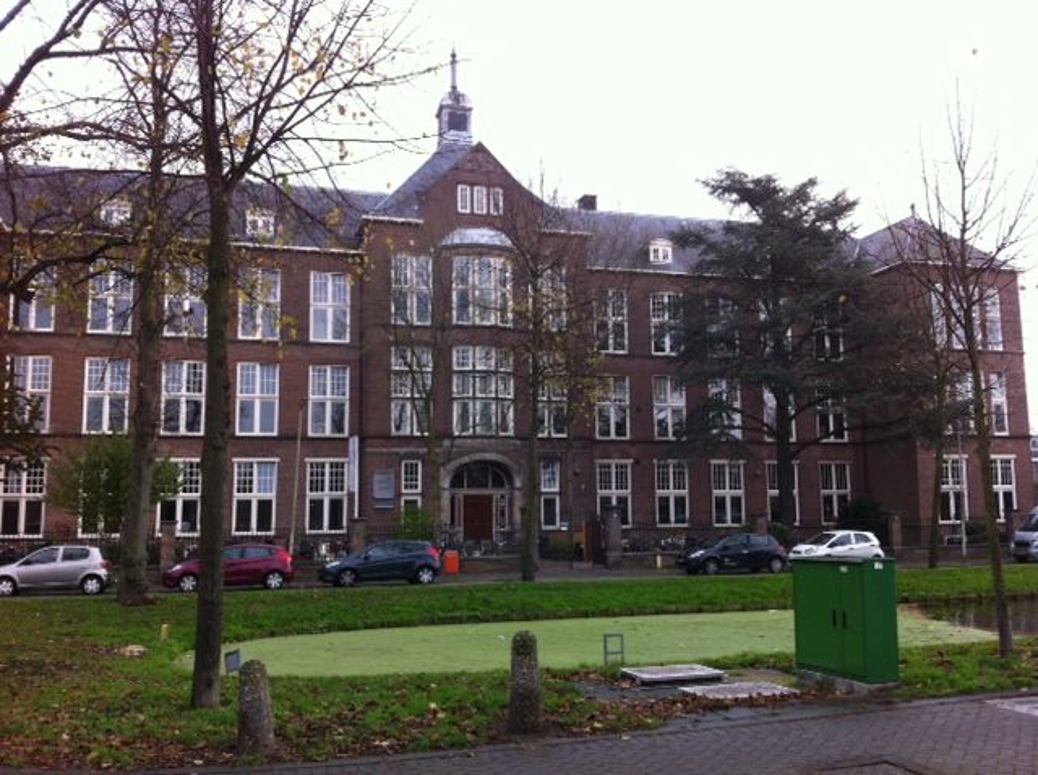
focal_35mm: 35
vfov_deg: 40.6
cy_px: 388
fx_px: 1048
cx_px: 519
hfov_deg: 52.7
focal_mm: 3.85
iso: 80
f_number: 2.8
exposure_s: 1/186
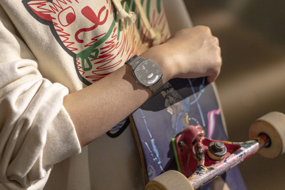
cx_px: 142
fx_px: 649
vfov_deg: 16.7
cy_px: 95
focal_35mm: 82
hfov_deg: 24.8
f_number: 2
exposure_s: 1/160
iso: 1600
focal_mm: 55
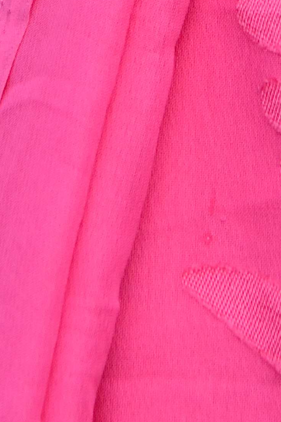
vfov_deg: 3.2
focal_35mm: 640
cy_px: -555
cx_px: 279
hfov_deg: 2.1
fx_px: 7490
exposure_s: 1/2000
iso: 1000
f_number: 4.5
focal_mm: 95
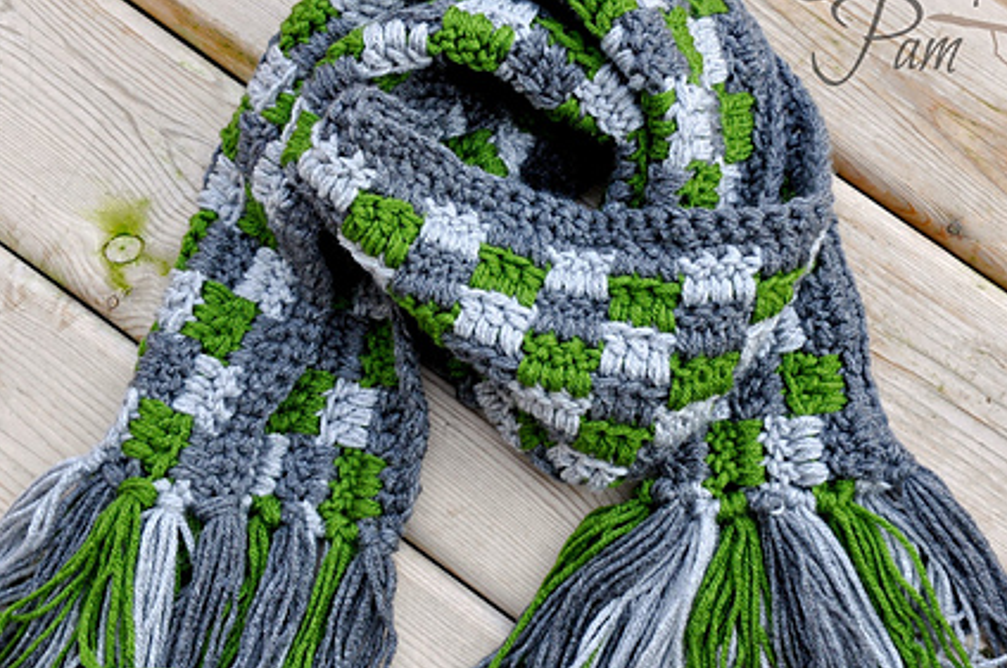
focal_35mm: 77
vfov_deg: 17.6
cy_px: 346
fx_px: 2150
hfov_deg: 26.4
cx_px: 515
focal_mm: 34
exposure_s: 1/60
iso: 200
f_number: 8
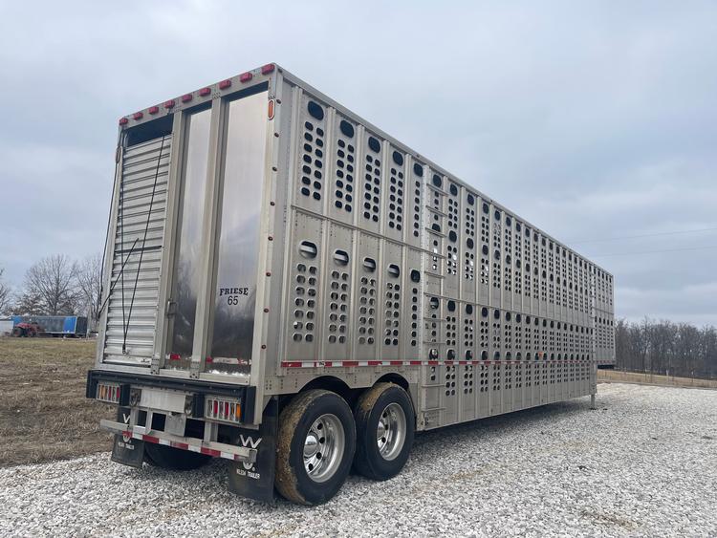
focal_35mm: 25
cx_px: 358
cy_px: 269
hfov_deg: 69.4
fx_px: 518
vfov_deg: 54.9
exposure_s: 1/3559
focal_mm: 5.1
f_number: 1.6
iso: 32
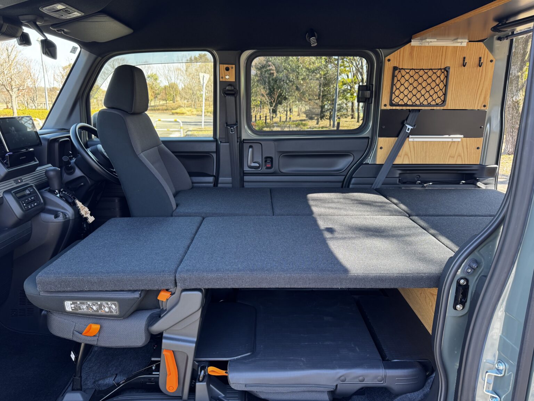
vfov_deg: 56.8
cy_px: 200
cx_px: 267
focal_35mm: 24
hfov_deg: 71.6
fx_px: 370
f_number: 1.78
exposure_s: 1/136
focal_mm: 6.76
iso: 100
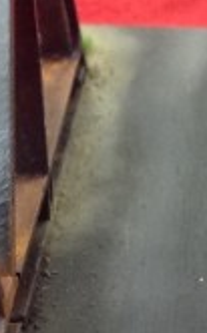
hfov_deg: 5.6
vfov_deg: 9.1
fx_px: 2078
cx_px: 307
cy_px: 333
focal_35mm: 229
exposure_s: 1/15
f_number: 2.4
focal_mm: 4.28
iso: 160
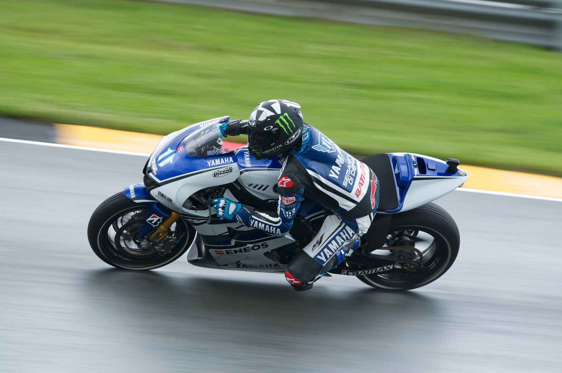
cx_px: 281
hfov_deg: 4.6
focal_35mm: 450
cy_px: 186
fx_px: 7016
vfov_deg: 3.0
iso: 200
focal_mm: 300
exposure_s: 1/250
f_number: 5.6
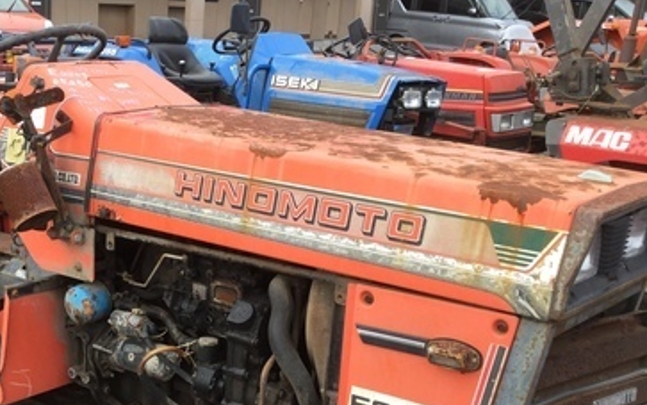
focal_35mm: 58
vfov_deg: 22.0
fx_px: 1023
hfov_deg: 34.2
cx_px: 141
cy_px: 339
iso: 25
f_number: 2.4
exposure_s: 1/153
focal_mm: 3.3
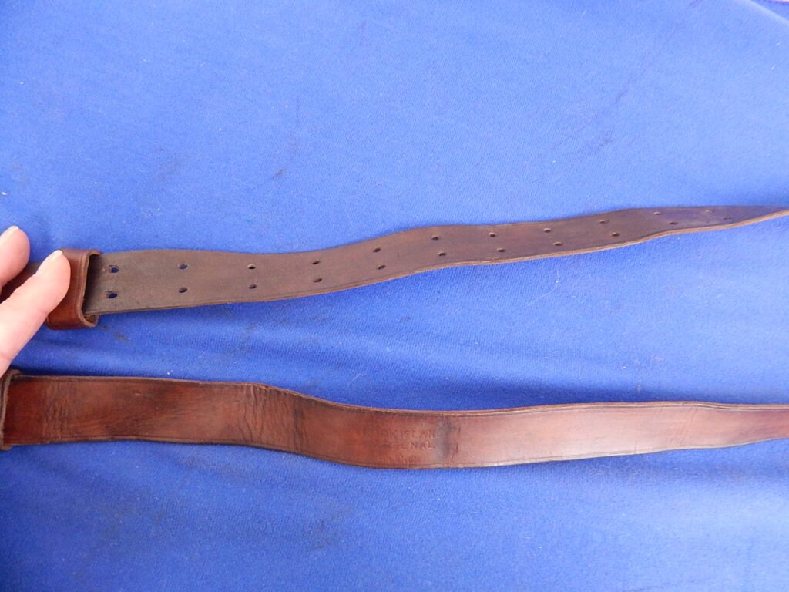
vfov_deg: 61.1
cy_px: 296
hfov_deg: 76.4
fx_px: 501
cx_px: 394
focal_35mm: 22
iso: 450
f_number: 3
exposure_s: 1/8
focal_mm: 4
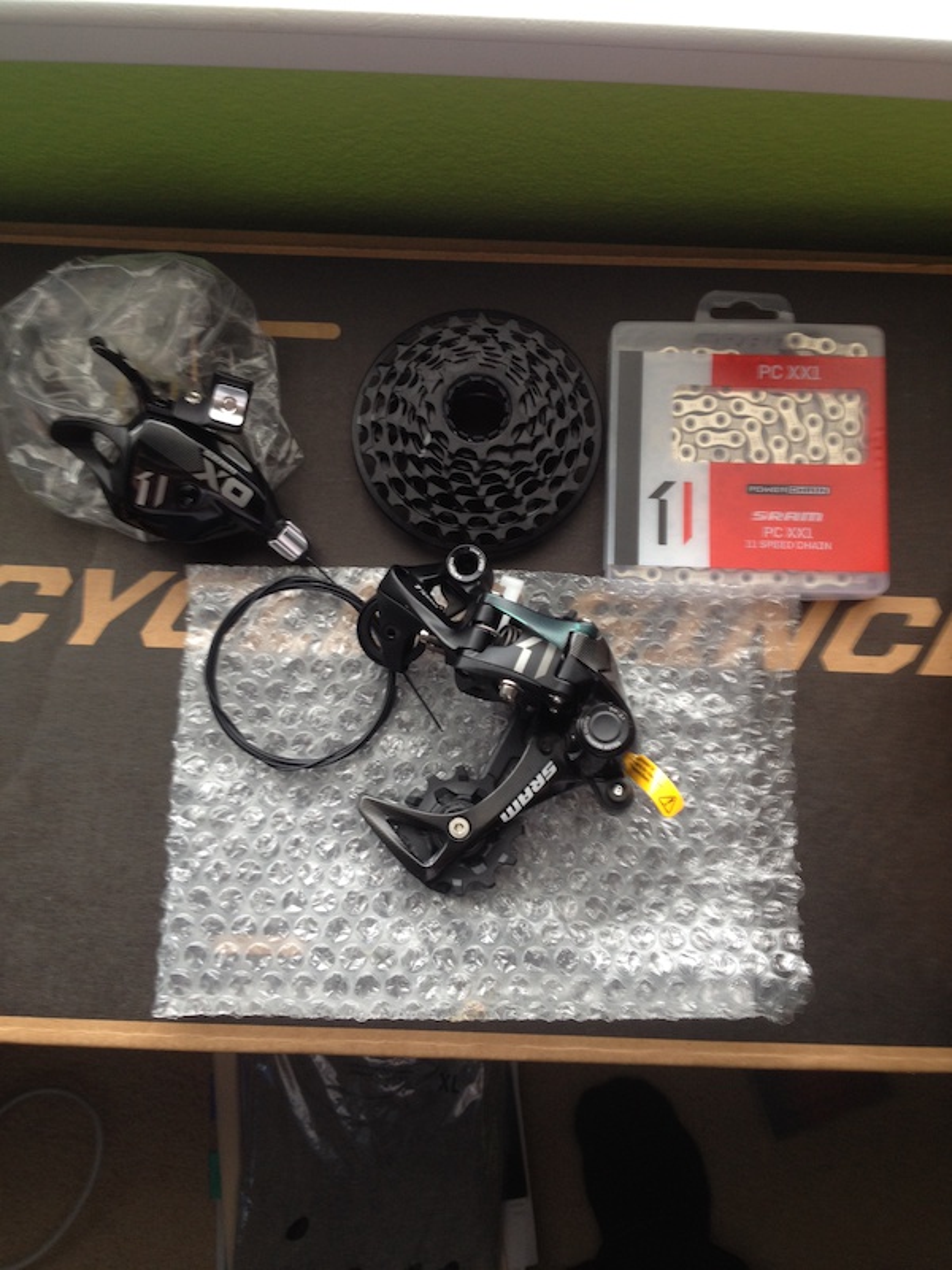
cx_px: 476
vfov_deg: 52.6
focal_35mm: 35
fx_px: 1283
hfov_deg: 40.7
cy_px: 635
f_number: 2.4
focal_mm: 4.28
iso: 50
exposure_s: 1/24
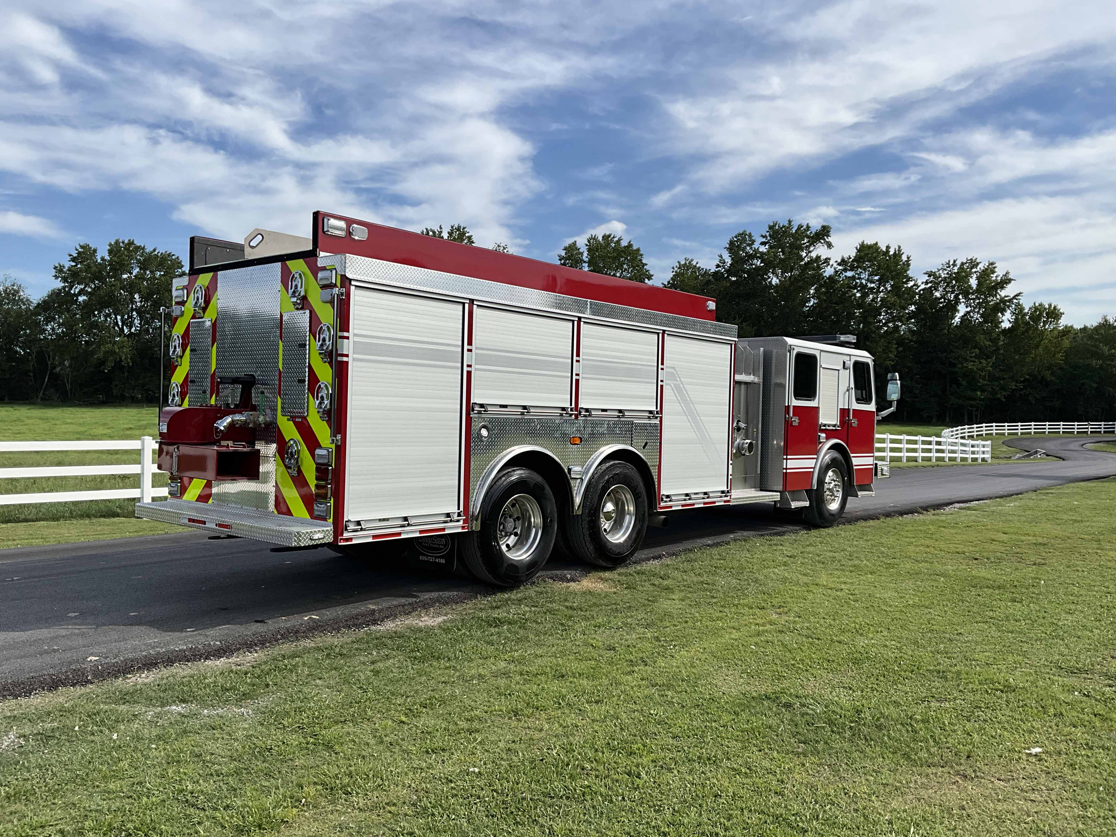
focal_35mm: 29
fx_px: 935
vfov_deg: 48.2
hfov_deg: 61.7
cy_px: 418
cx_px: 558
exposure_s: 1/2058
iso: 25
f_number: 1.8
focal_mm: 3
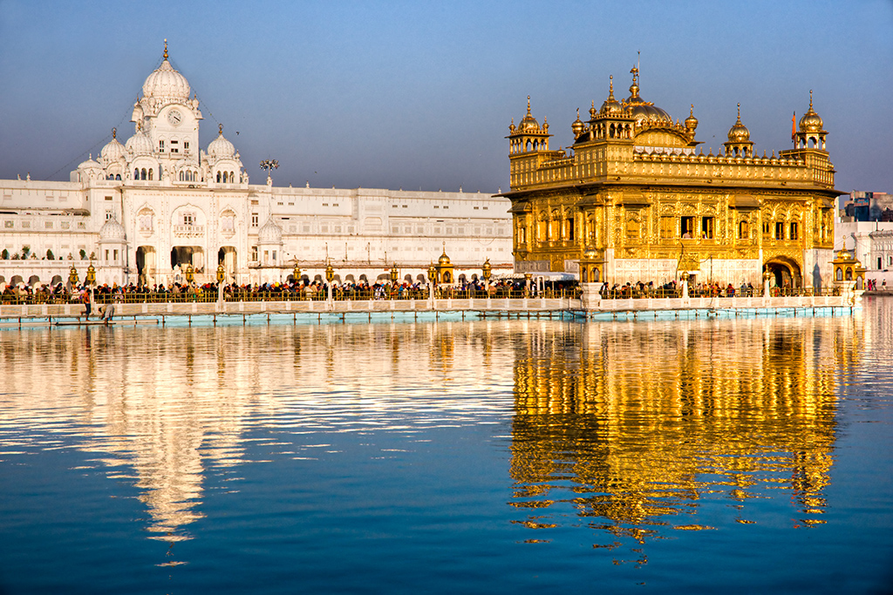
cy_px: 298
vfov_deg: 25.8
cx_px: 446
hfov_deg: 37.8
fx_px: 1302
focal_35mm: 52
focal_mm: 35
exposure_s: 1/750
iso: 200
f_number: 8
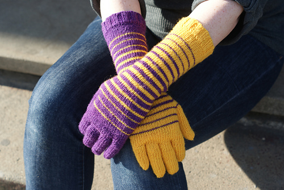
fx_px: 593
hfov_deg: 27.0
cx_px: 142
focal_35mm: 75
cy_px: 95
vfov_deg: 18.2
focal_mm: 50
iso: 100
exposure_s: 1/250
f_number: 4.5
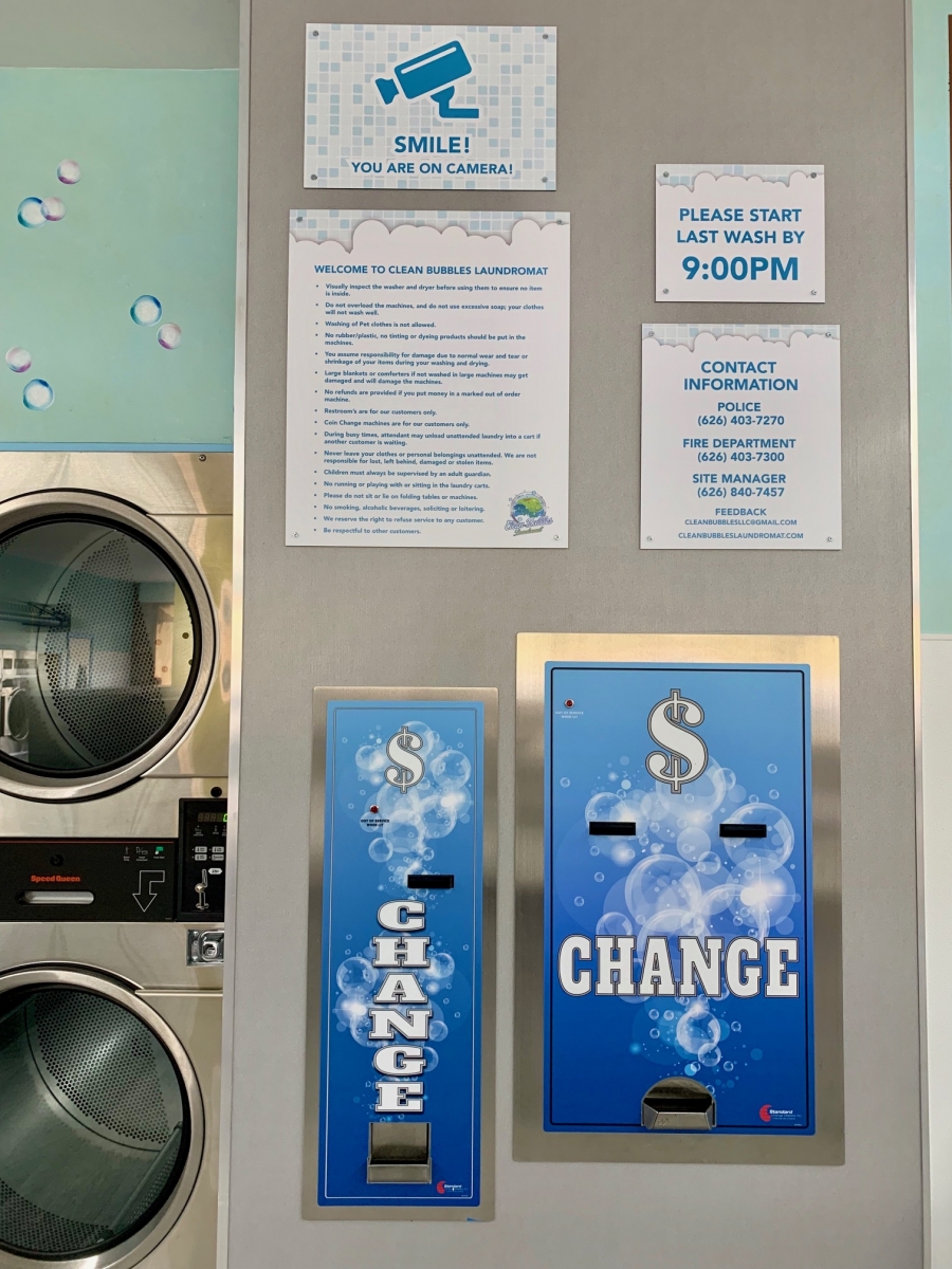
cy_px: 634
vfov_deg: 67.3
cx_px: 476
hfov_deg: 53.1
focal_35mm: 26
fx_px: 953
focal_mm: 4.25
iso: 100
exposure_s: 1/120
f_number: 1.8
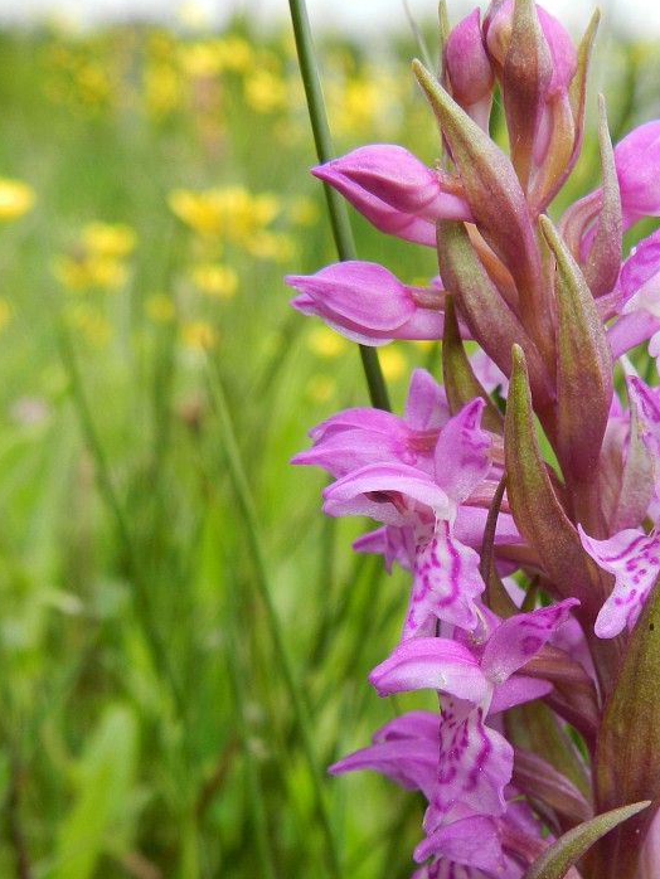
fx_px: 1397
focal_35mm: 55
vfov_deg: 34.4
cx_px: 560
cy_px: 628
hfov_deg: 25.9
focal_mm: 5.6
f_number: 3.7
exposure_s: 1/500
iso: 160
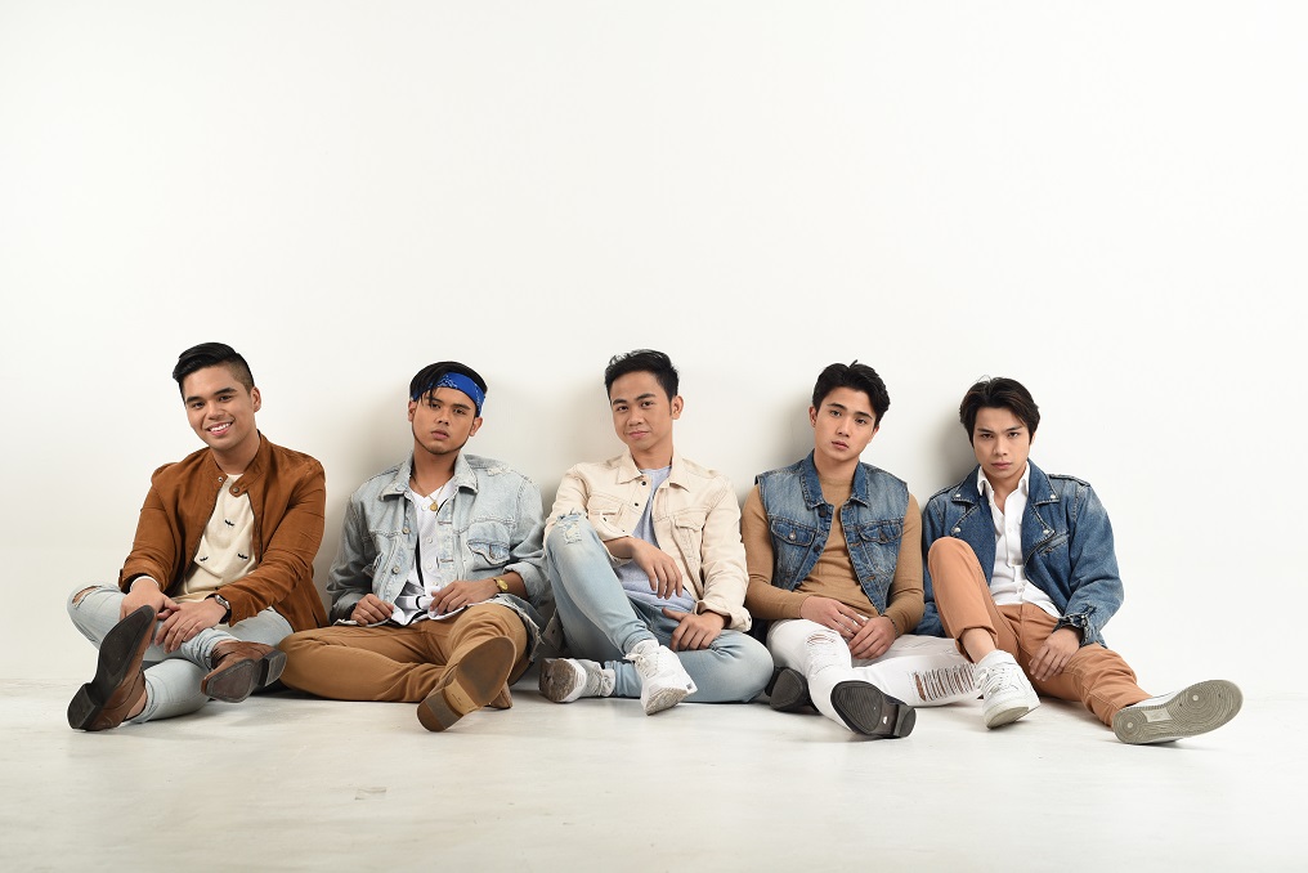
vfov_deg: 27.0
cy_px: 436
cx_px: 654
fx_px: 1817
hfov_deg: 39.6
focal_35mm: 50
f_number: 8
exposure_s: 1/125
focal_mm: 50
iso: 100
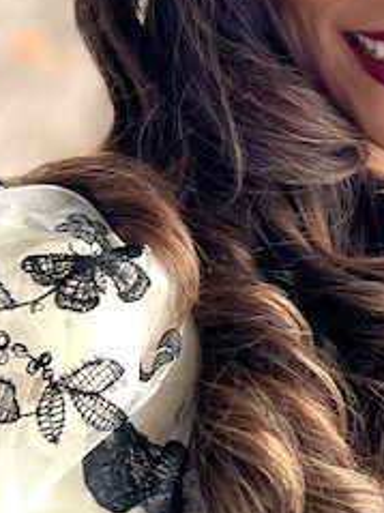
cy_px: 144
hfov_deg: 24.4
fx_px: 859
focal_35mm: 58
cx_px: 354
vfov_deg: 32.8
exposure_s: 1/206
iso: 50
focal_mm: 5.7
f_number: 1.5
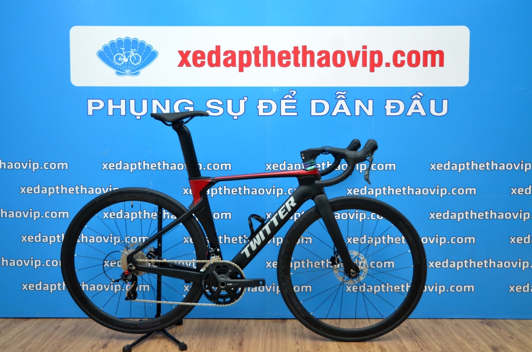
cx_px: 266
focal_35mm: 33
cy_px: 176
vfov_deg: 39.8
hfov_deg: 57.3
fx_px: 487
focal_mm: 22
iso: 1000
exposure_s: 1/250
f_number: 4
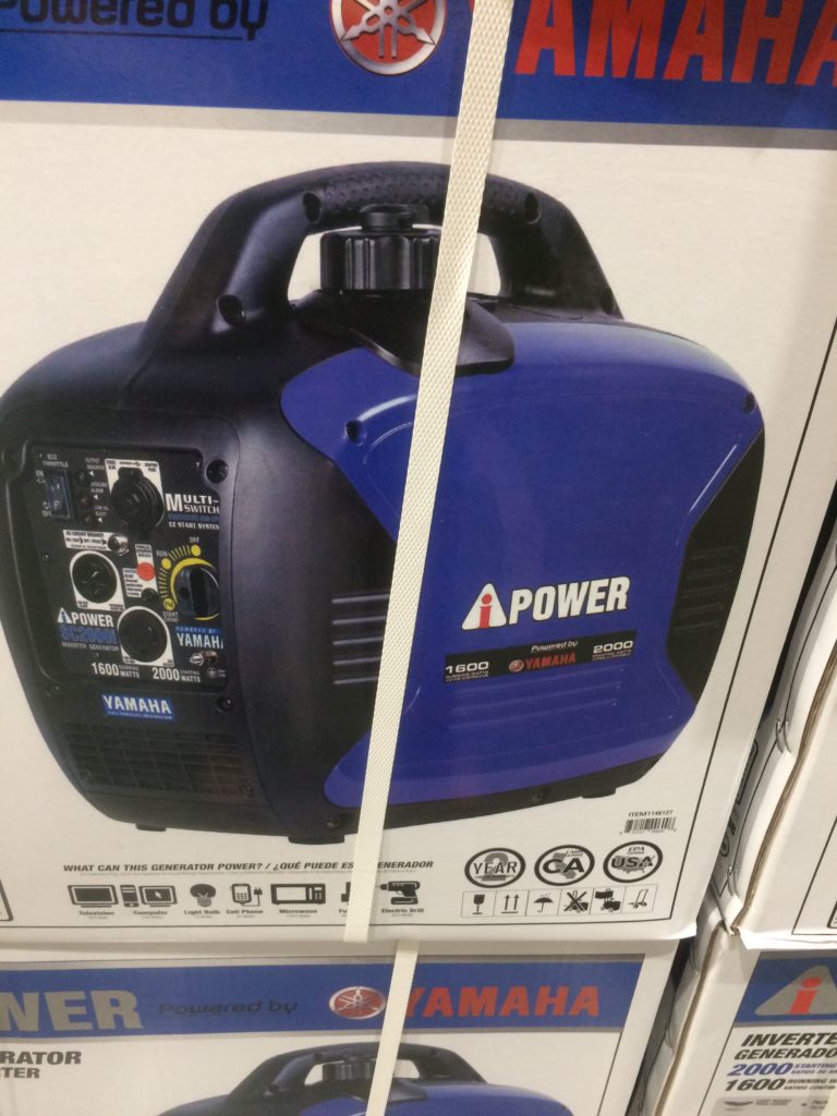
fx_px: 935
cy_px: 558
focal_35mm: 29
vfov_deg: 61.7
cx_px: 418
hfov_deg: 48.2
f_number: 2.2
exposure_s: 1/30
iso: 200
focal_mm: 4.15
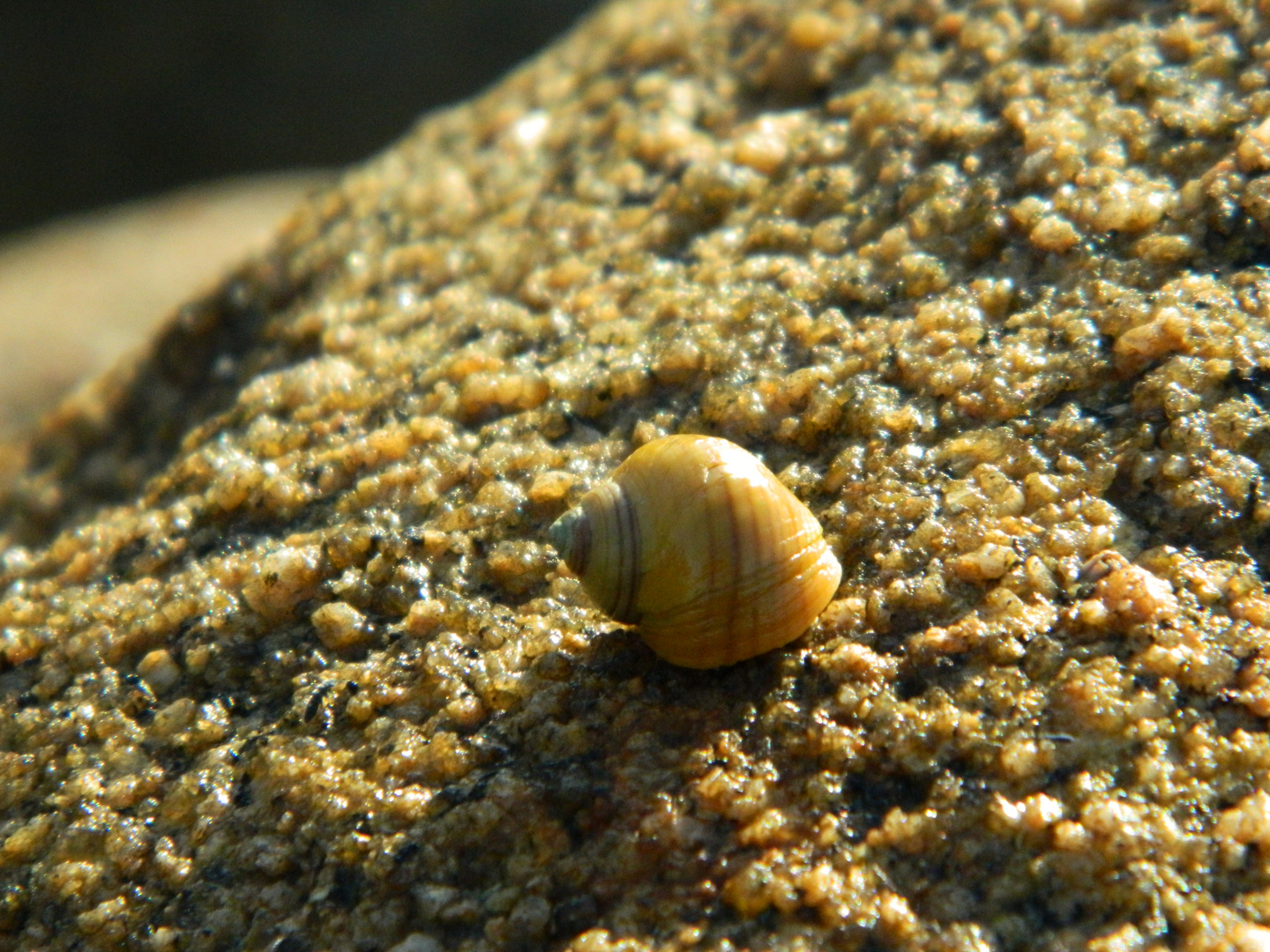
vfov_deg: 6.7
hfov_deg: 9.0
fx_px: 8108
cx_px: 635
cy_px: 476
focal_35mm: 221
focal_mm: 39.7
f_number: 5.4
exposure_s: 1/500
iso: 400
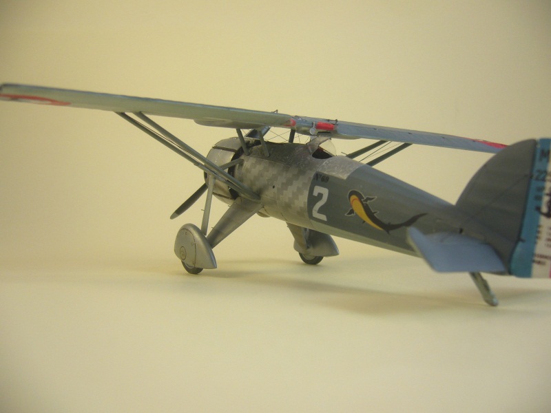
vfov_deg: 40.7
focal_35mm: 35
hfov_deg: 52.6
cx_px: 276
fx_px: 557
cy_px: 206
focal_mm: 5.8
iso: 80
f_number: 2.8
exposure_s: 1/50
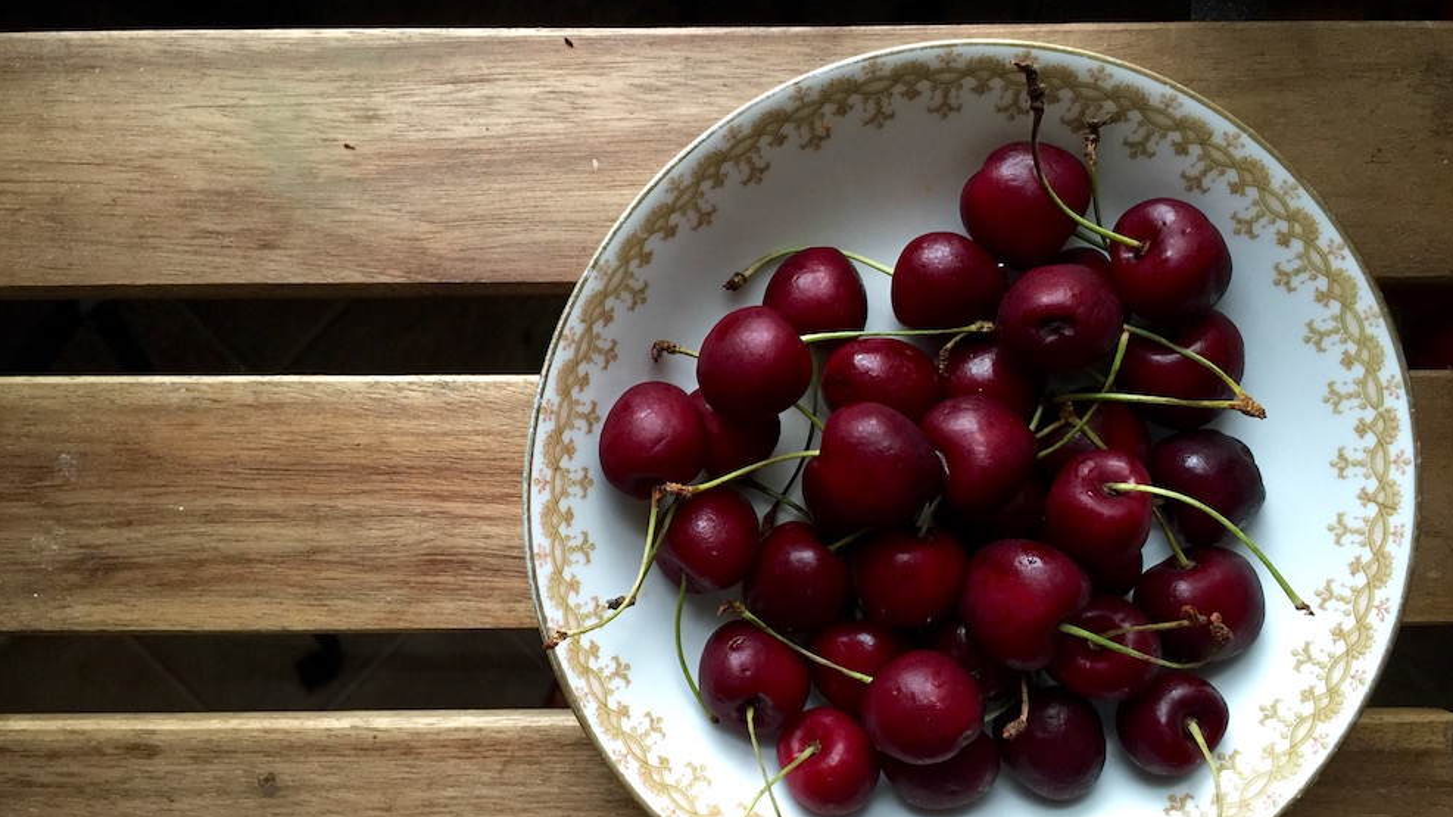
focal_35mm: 32
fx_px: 1233
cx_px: 733
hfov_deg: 61.0
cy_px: 502
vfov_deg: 36.5
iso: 100
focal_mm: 4.15
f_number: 2.2
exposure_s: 1/15
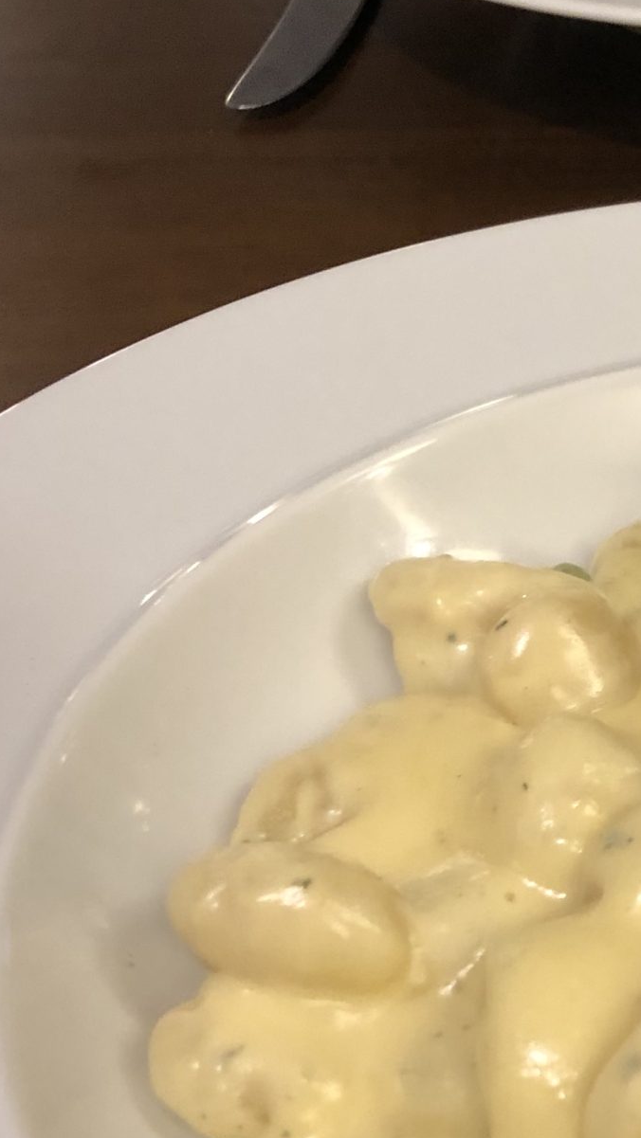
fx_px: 1963
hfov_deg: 17.3
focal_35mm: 65
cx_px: 855
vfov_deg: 32.3
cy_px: 670
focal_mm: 3.99
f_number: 1.8
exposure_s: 1/17
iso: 64
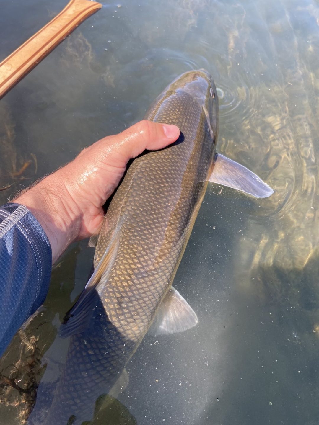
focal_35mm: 26
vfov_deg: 67.3
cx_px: 160
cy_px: 212
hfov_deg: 53.1
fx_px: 319
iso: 32
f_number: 1.8
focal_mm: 4.25
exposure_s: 1/483
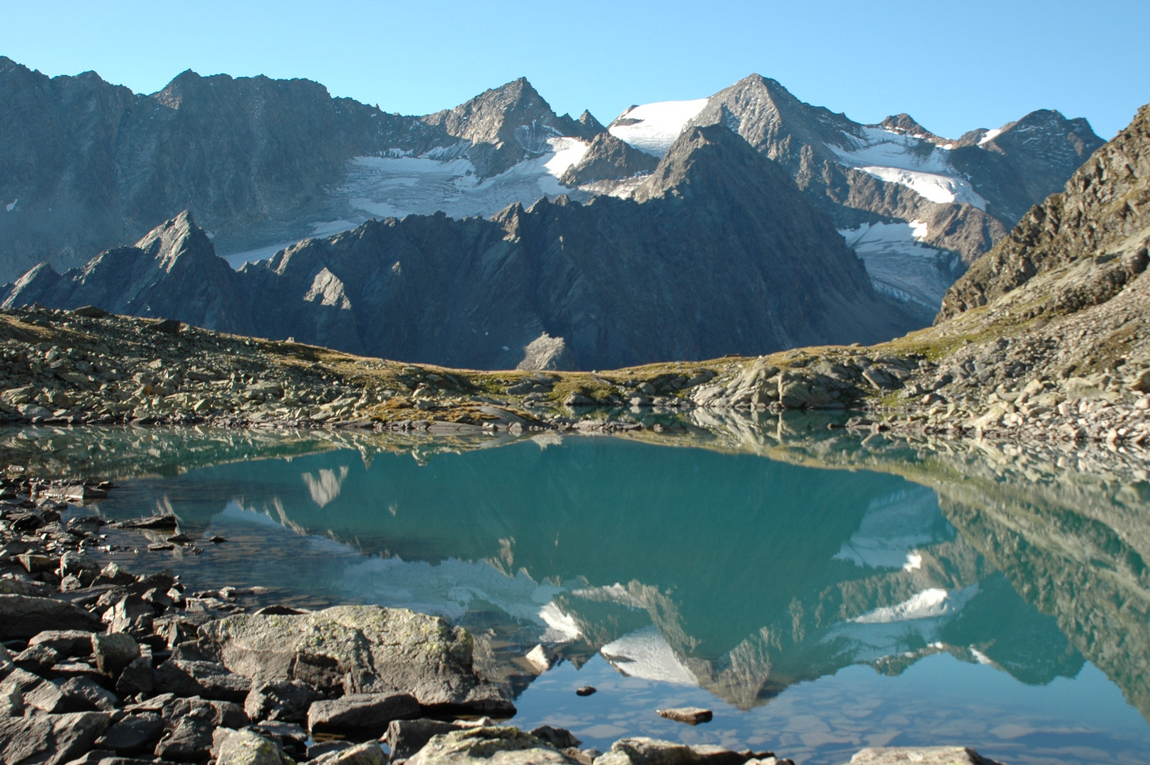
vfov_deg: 28.6
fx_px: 1500
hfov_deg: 41.9
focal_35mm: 47
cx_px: 624
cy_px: 402
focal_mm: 28
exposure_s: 1/160
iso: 200
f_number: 9
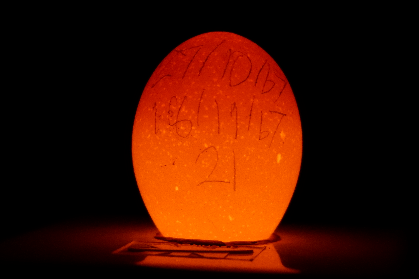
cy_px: 156
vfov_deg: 13.6
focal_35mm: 101
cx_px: 224
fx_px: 1175
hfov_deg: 20.2
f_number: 5.6
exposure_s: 1/34
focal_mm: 46.7
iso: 3200
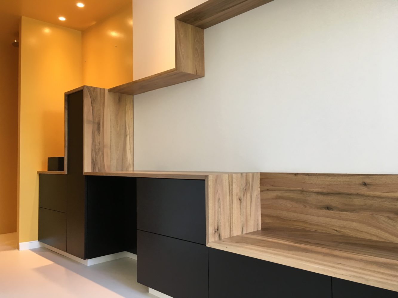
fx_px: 333
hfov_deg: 61.7
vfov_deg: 48.2
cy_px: 149
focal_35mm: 29
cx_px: 199
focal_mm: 4.15
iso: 50
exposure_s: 1/33
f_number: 2.2
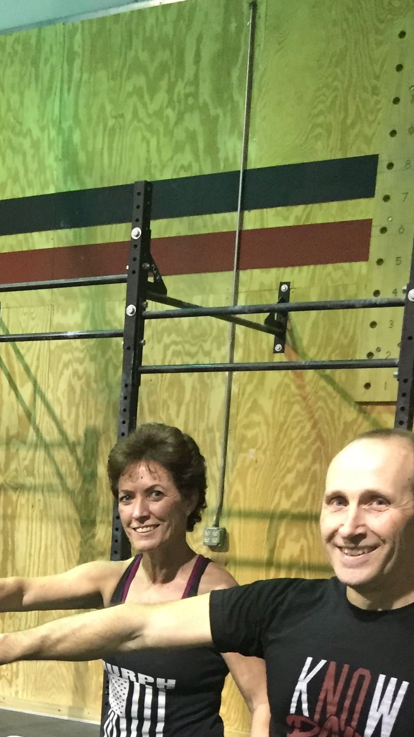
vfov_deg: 32.1
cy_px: 707
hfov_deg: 18.7
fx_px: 1191
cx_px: -81
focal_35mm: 61
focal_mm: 4.15
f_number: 2.2
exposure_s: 1/17
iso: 250
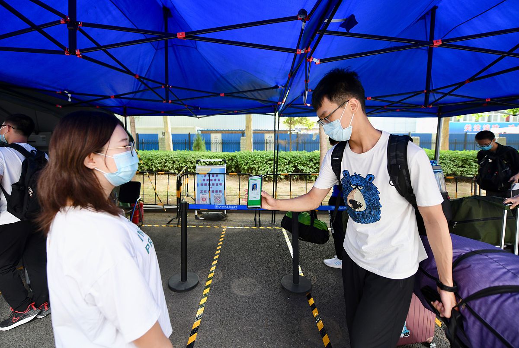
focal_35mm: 14
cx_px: 260
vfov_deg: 81.5
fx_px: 202
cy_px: 174
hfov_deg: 104.1
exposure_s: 1/400
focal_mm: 14
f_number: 2.8
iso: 640
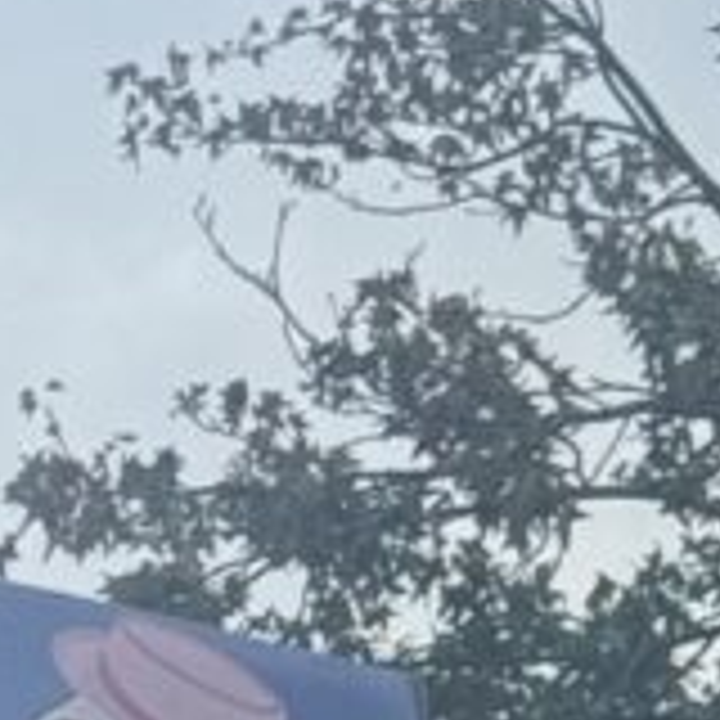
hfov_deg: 4.2
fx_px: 9578
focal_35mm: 407
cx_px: -1206
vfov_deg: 4.1
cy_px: 2308
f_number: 1.78
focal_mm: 6.76
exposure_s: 1/664
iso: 64
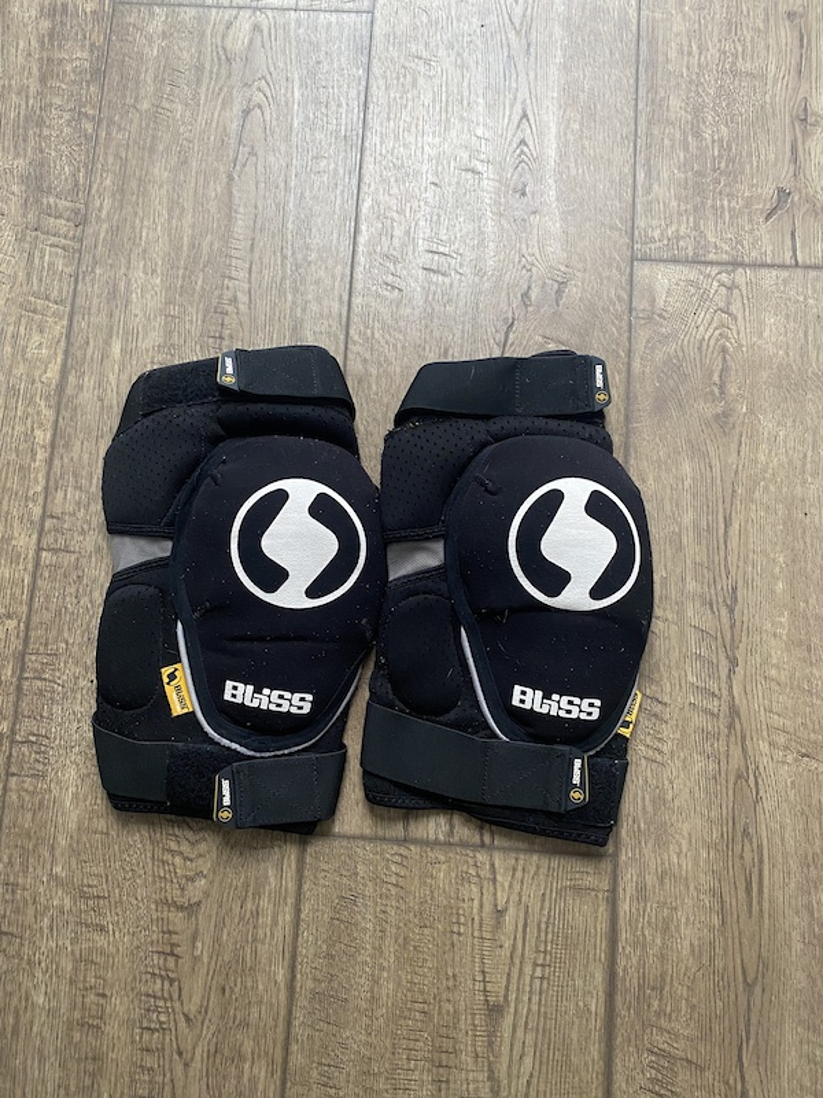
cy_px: 549
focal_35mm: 26
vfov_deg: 67.3
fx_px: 824
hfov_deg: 53.1
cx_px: 412
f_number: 1.8
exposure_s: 1/60
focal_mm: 4.25
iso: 400
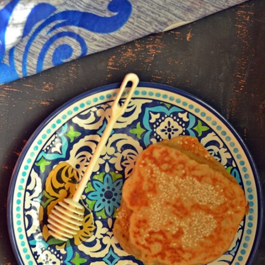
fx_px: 831
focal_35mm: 96
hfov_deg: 18.1
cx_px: 132
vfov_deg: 18.1
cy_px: 152
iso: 400
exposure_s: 1/60
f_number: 2.8
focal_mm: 50
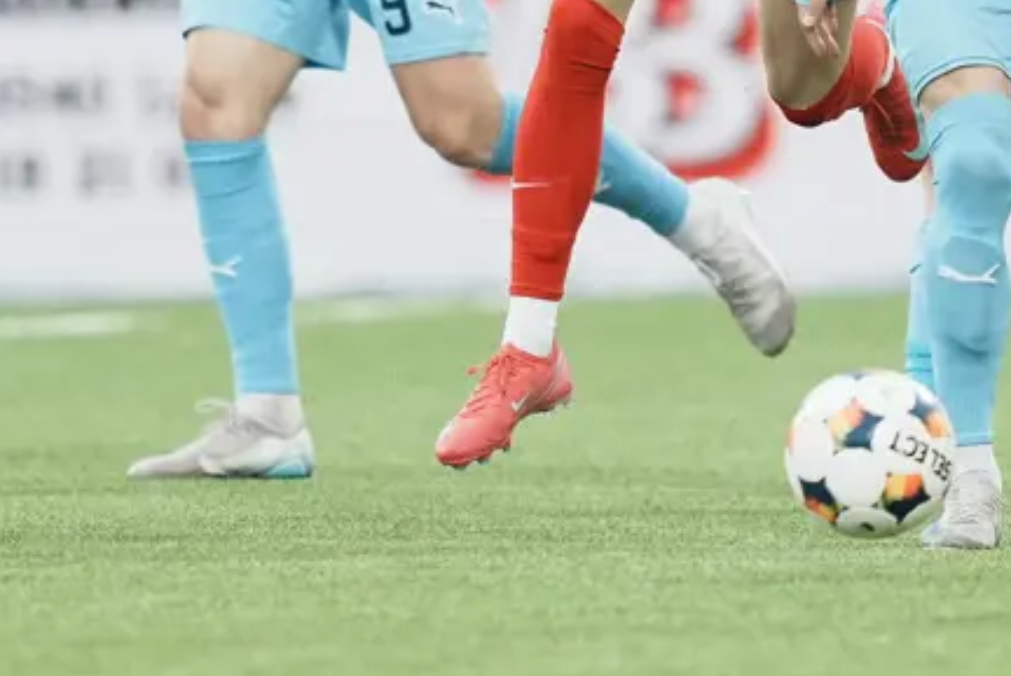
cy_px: -95
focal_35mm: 1110
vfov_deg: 1.2
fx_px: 31203
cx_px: 1184
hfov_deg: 1.9
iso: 800
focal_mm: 400
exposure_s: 1/1600
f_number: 2.8
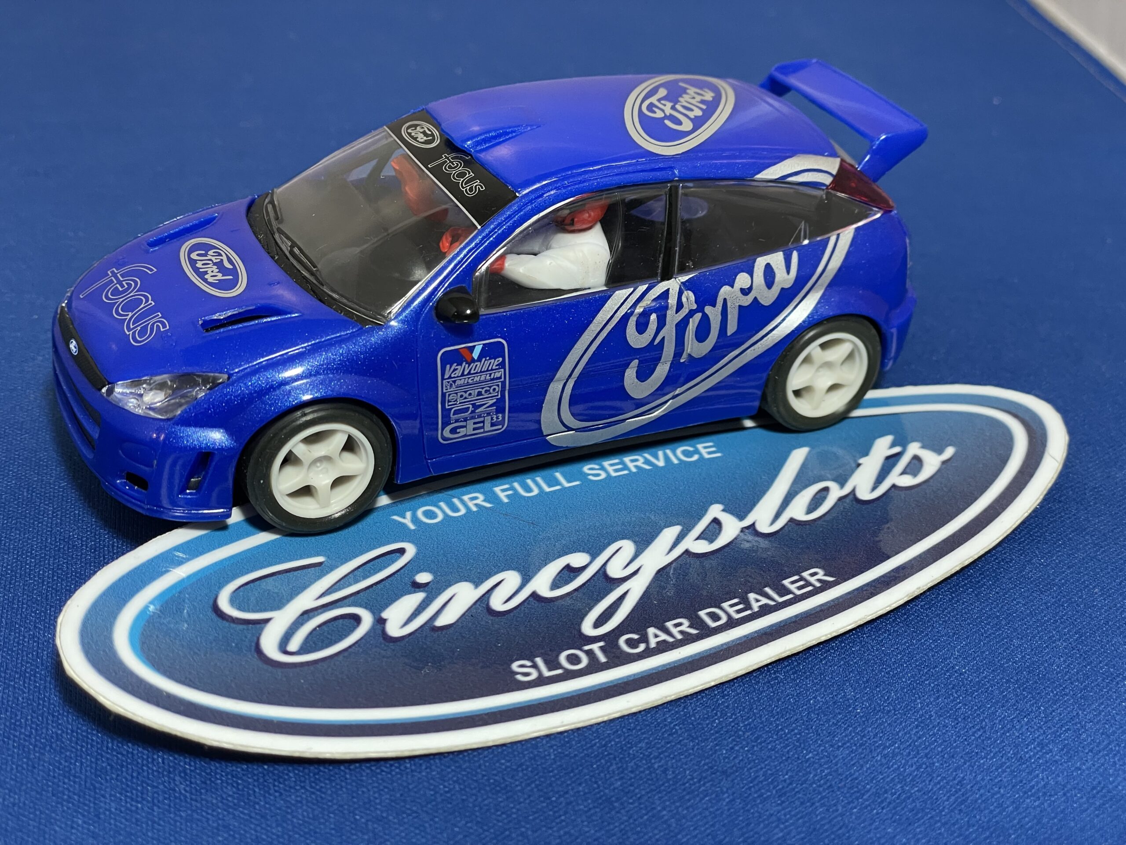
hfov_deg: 36.8
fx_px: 1691
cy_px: 422
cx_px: 563
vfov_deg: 28.0
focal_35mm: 52
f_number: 2
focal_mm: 6
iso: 160
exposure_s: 1/60
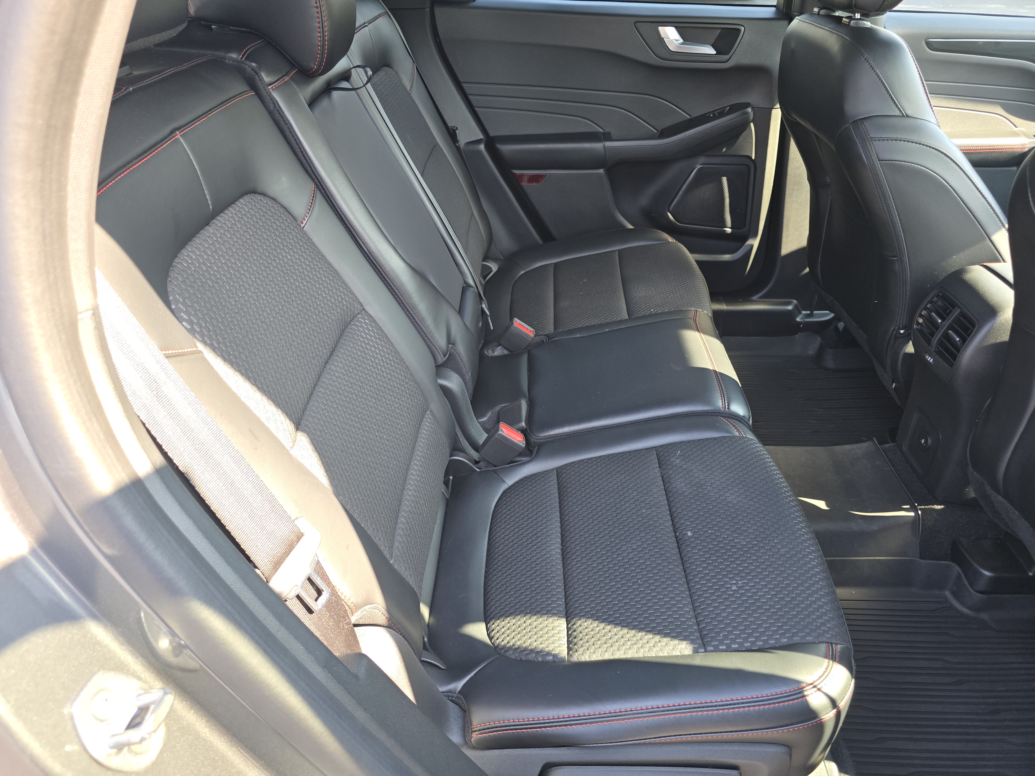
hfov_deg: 73.9
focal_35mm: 23
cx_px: 518
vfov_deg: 58.9
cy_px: 388
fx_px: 688
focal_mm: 6.3
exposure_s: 1/180
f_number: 1.7
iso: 125
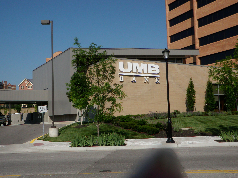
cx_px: 119
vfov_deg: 34.3
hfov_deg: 44.8
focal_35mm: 42
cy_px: 89
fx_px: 289
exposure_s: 1/320
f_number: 6.3
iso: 50
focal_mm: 7.57
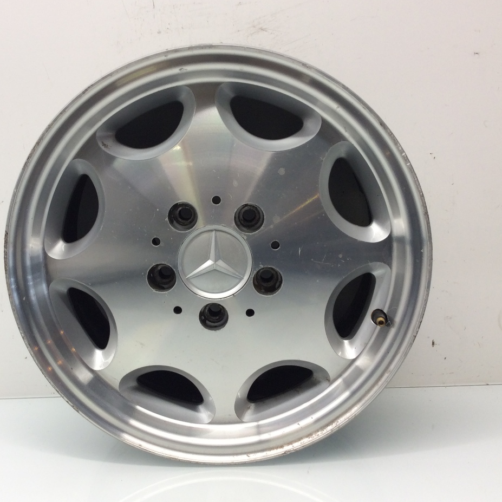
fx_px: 640
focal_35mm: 39
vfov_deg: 42.8
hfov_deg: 42.6
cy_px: 248
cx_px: 199
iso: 40
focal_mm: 3.3
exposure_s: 1/40
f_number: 2.4
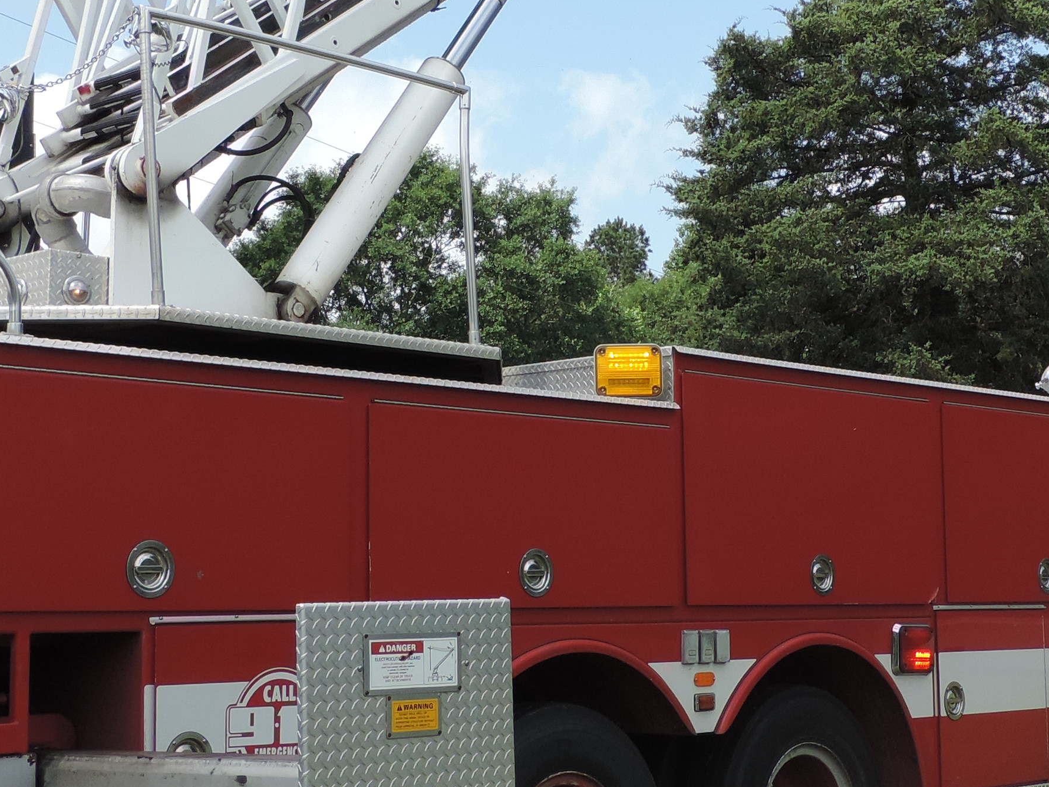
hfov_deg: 29.3
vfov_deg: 22.2
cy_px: 330
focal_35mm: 66
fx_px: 2000
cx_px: 639
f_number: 3
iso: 80
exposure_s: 1/800
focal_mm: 4.3
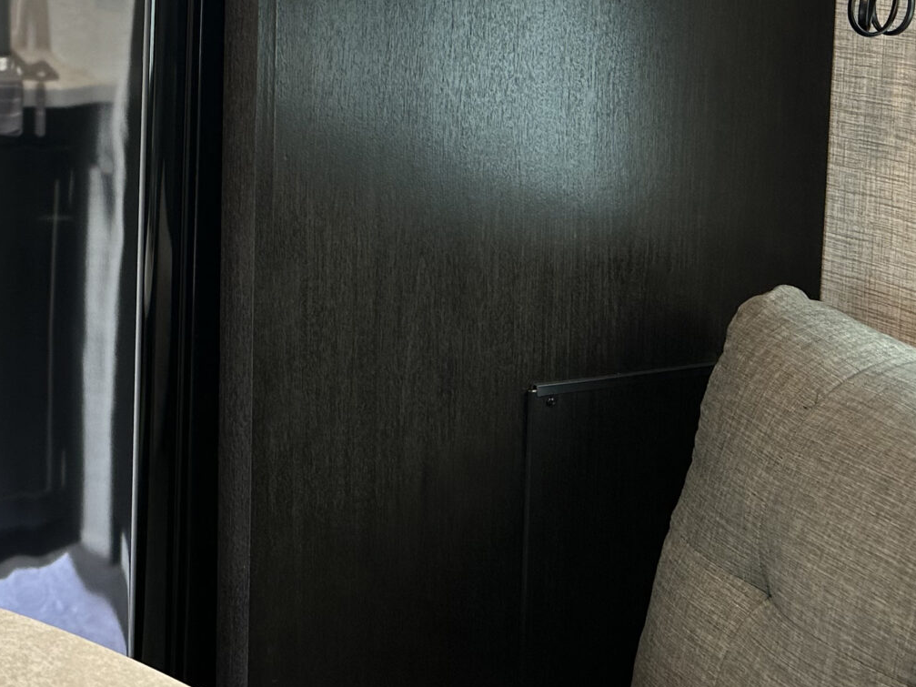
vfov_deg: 22.8
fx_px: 1614
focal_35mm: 61
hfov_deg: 29.8
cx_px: 25
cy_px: -36
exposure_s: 1/121
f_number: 1.78
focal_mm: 6.86
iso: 125
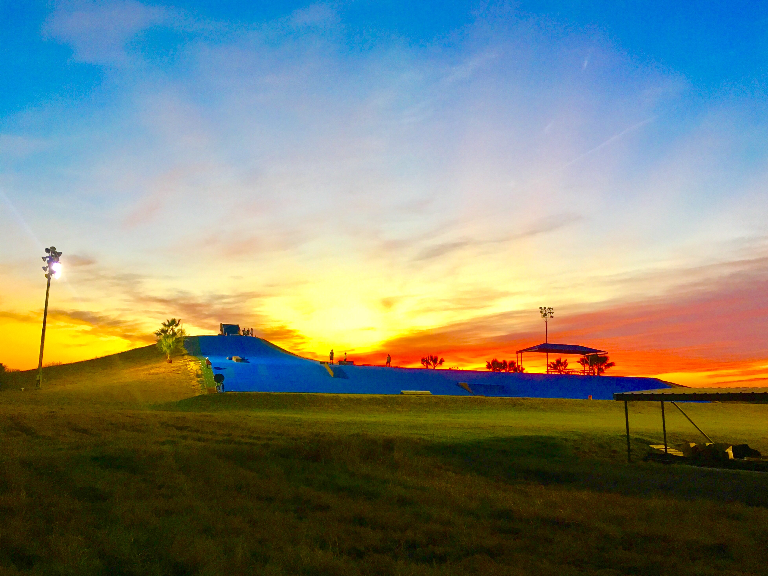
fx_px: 666
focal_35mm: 30
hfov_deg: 60.0
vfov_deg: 46.8
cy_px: 287
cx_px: 397
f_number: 2.2
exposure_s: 1/30
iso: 80
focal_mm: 4.15
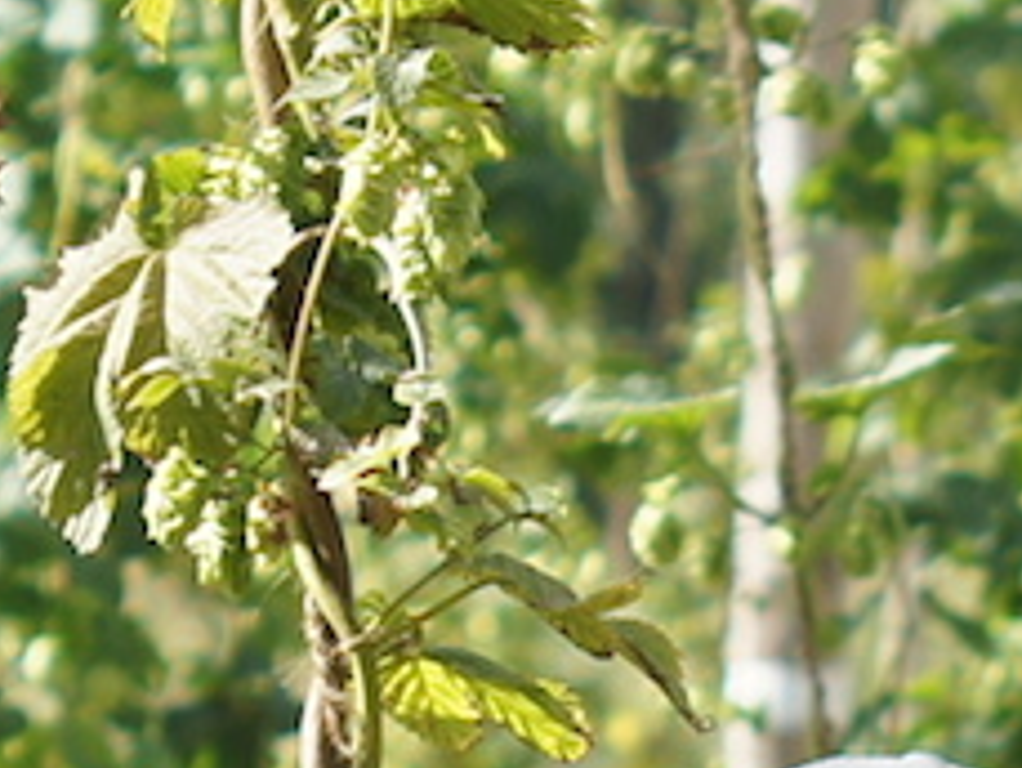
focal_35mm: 630
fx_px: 18610
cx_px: 2499
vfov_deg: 2.3
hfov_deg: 3.1
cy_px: 2052
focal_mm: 50
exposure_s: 1/320
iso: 100
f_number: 4.5
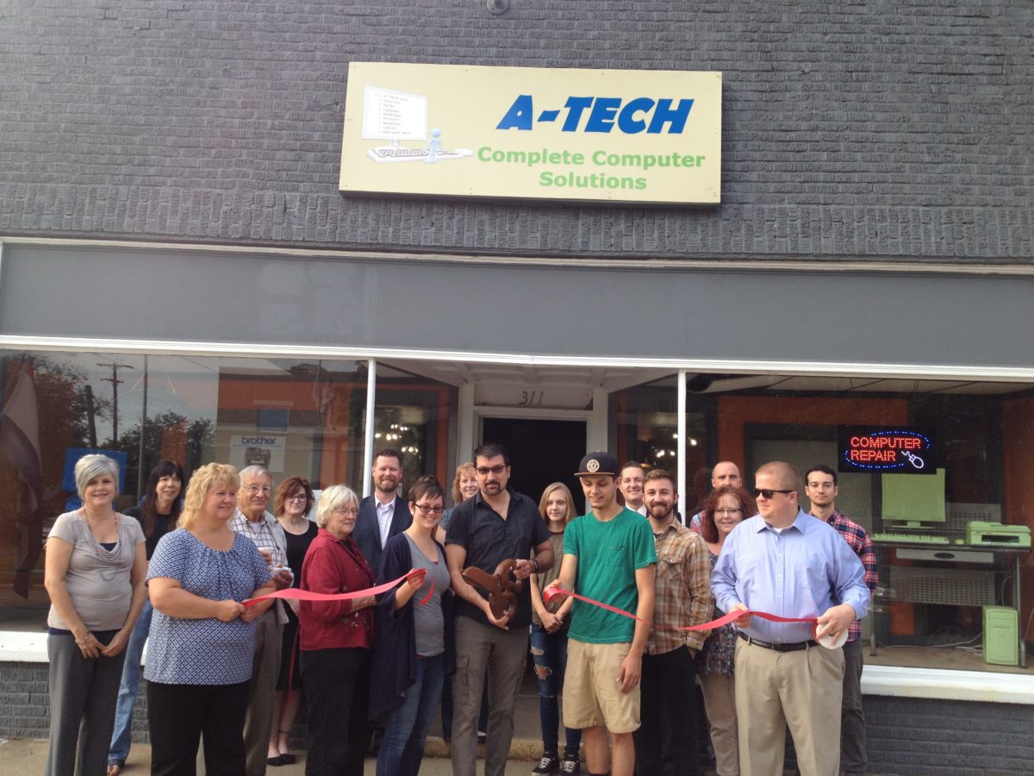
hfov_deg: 52.6
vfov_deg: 40.7
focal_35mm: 35
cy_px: 388
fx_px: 1045
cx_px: 517
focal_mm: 4.28
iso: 50
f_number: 2.4
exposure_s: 1/270
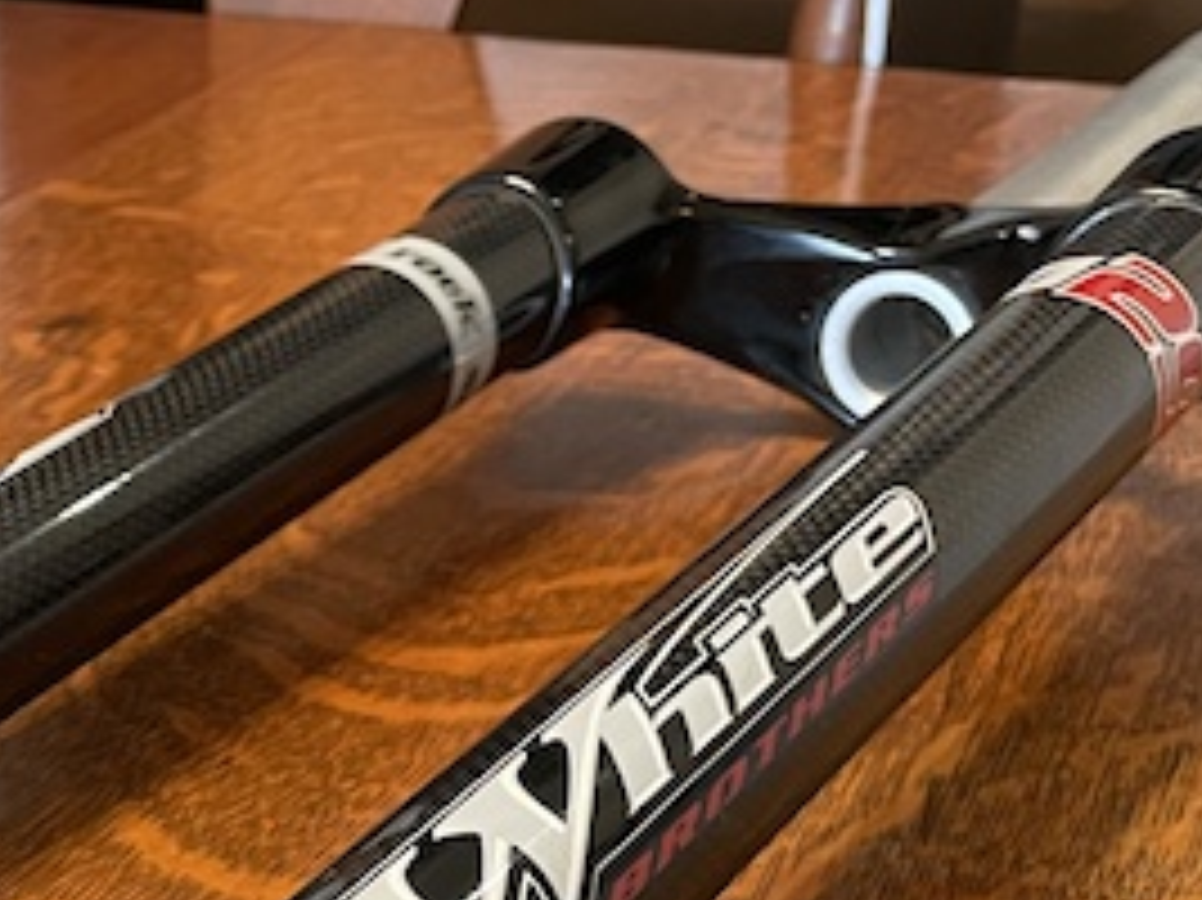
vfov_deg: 18.1
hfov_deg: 24.0
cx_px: 23
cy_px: 1017
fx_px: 2707
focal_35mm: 78
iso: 500
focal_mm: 4.2
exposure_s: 1/60
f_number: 1.6
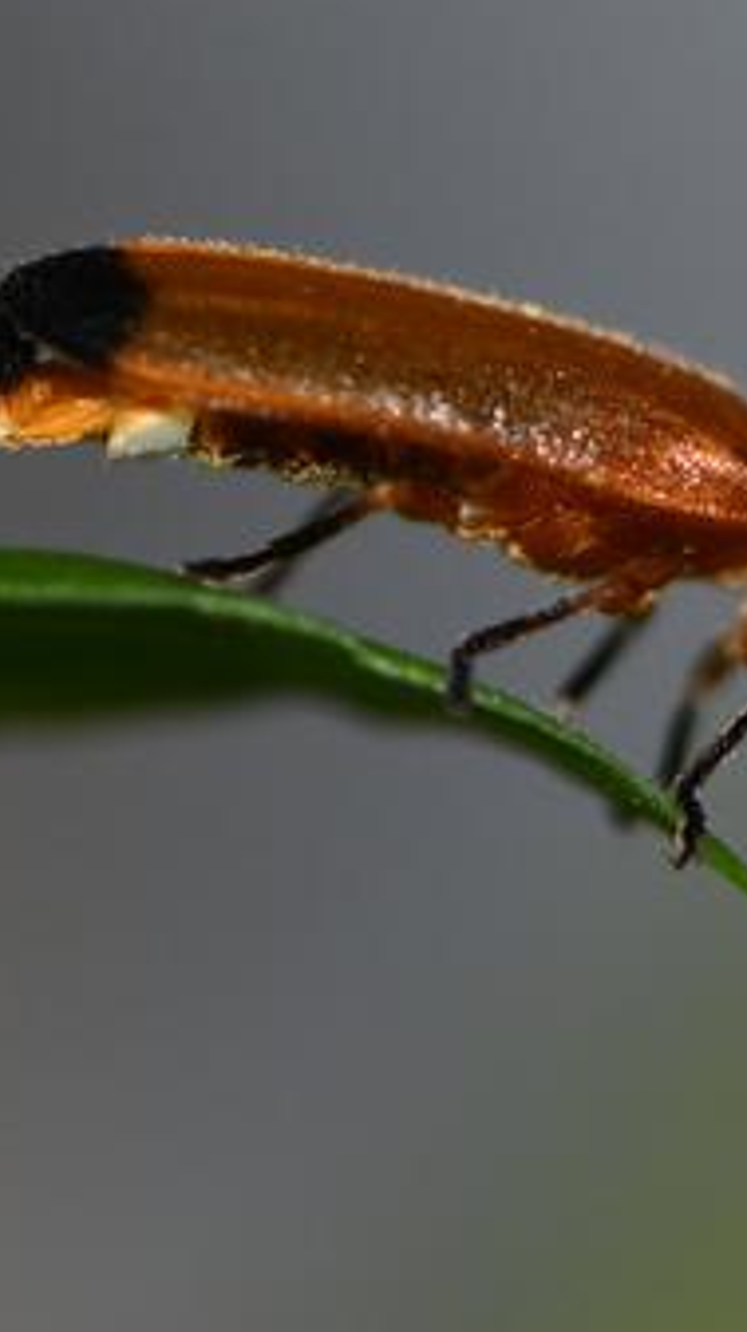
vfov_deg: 6.3
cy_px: 623
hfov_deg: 3.5
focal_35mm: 342
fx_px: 12070
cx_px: 75
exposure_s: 1/250
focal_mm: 105
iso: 1000
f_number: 7.1
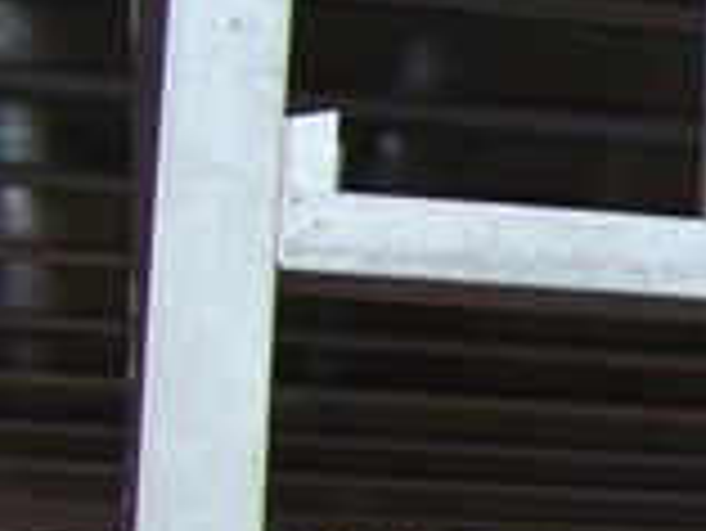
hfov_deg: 11.9
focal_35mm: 147
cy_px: 522
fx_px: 3000
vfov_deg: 10.0
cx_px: 1434
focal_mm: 5.85
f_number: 2.8
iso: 64
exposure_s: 1/100
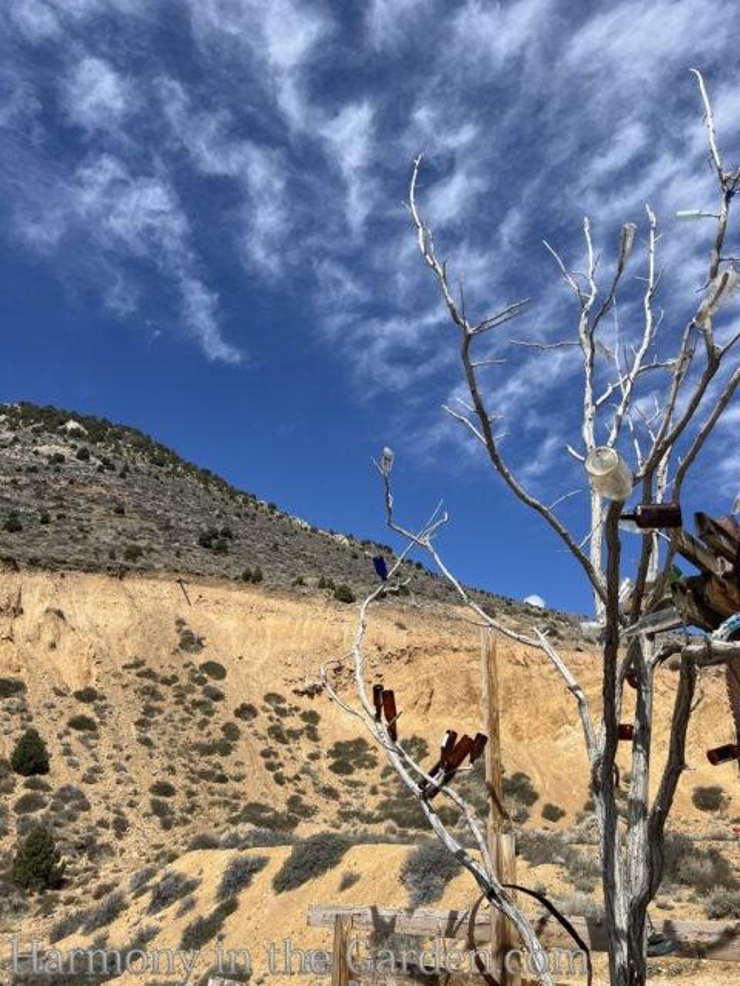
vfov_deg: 67.3
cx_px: 370
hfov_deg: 53.1
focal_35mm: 26
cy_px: 493
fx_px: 741
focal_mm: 5.7
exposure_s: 1/5319
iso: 50
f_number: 1.5
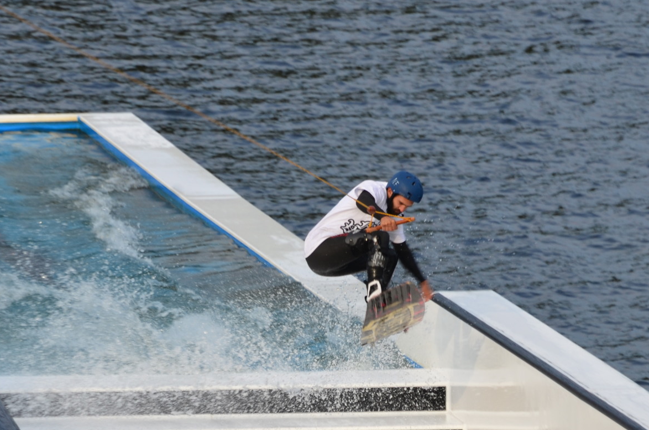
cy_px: 327
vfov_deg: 1.7
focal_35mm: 815
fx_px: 14659
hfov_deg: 2.5
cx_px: 289
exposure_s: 1/125
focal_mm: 300
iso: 180
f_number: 11
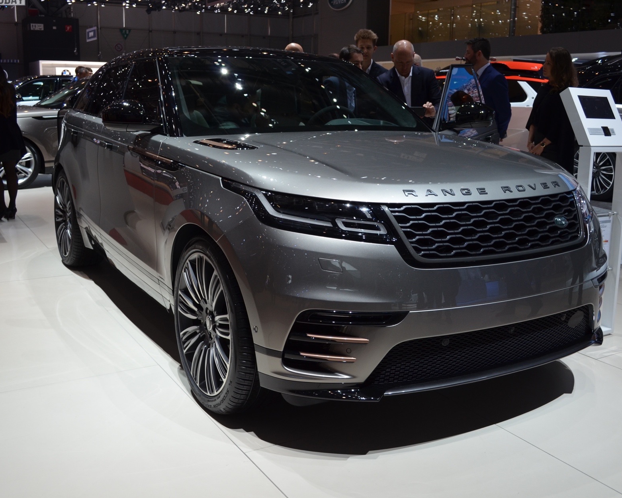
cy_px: 247
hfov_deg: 47.9
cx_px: 328
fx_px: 699
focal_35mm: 38
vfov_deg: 39.1
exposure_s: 1/125
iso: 400
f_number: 5.6
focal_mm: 22
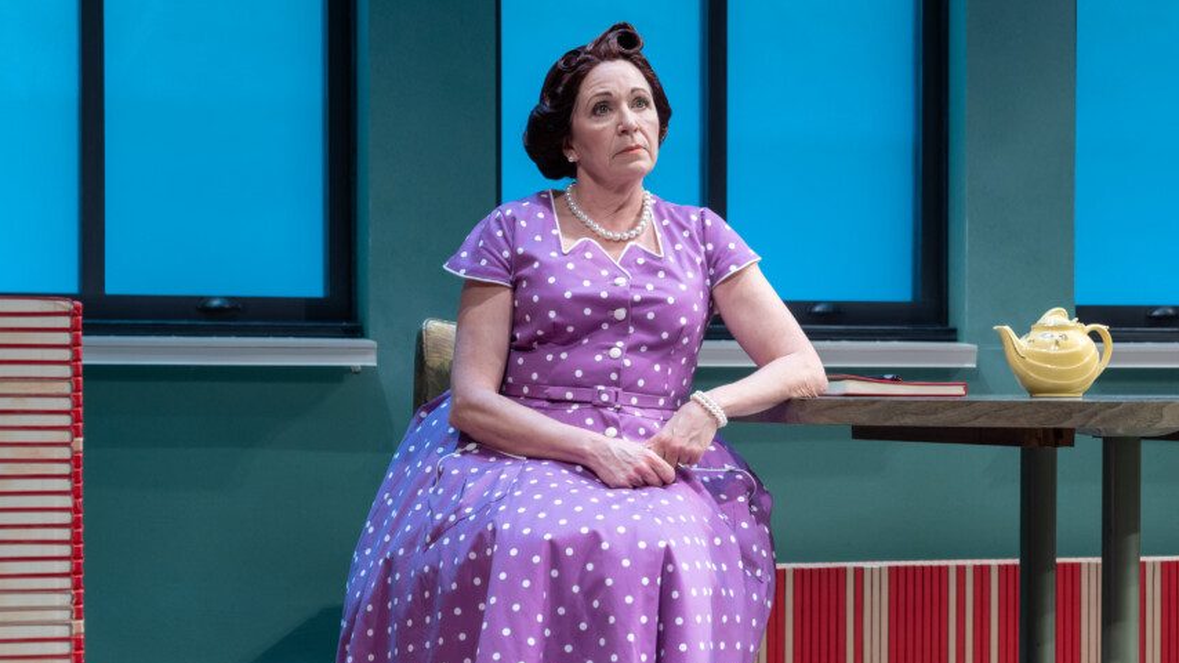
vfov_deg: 11.7
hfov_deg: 20.6
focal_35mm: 104
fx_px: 3239
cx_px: 660
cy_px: 448
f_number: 4
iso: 400
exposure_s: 1/200
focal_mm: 55
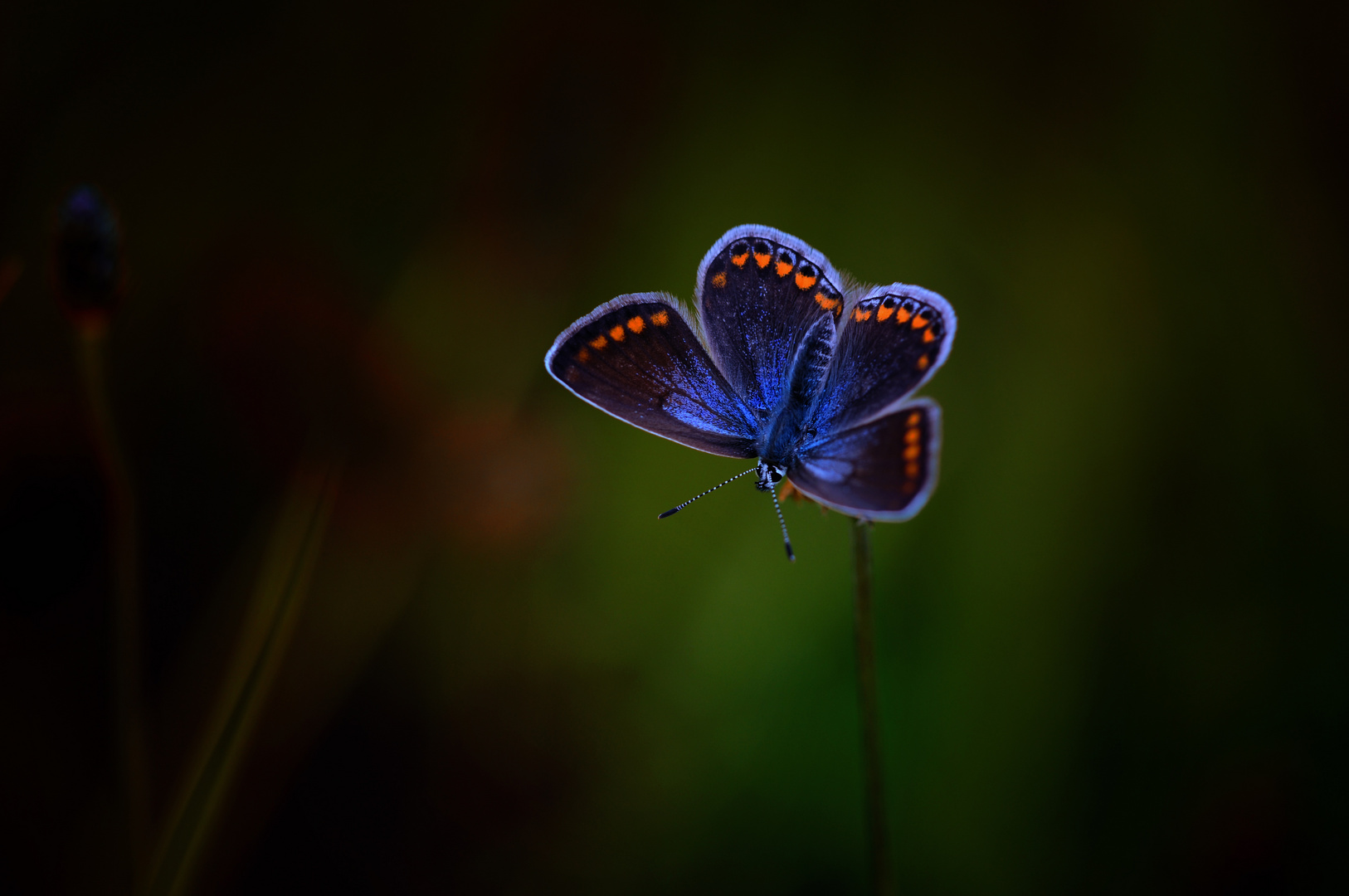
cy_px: 448
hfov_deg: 9.2
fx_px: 8421
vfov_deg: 6.1
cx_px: 674
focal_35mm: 225
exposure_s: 1/320
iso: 100
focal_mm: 150
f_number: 3.8
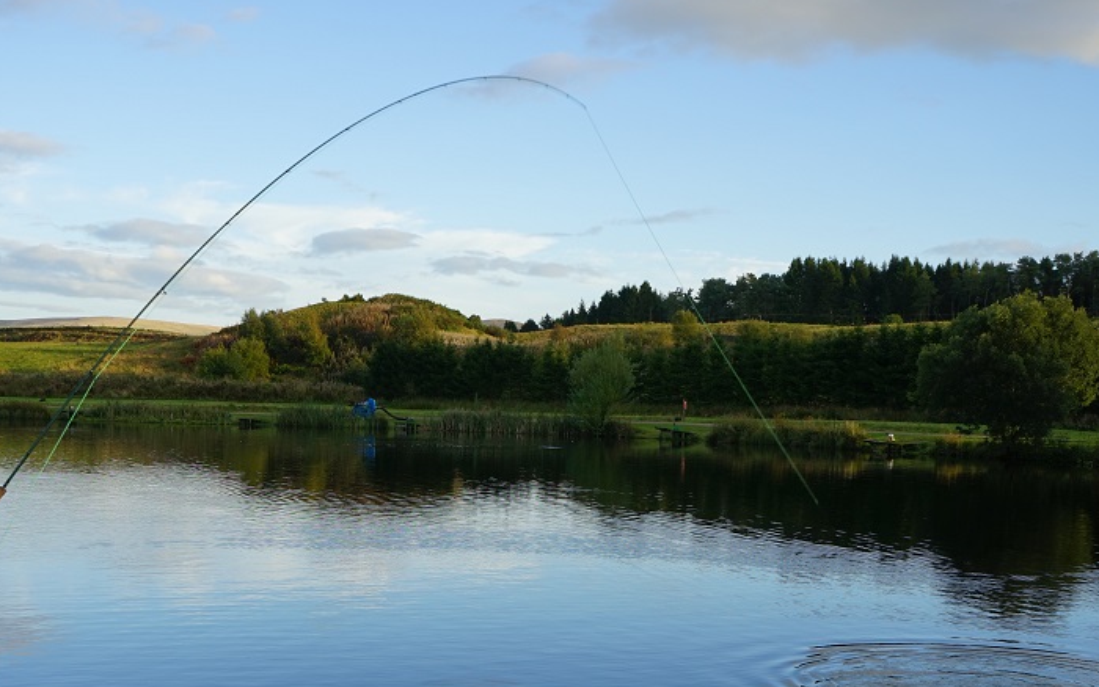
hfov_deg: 41.5
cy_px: 503
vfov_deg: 26.6
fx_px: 1438
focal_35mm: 48
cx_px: 397
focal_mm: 33
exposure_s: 1/80
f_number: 8
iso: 100
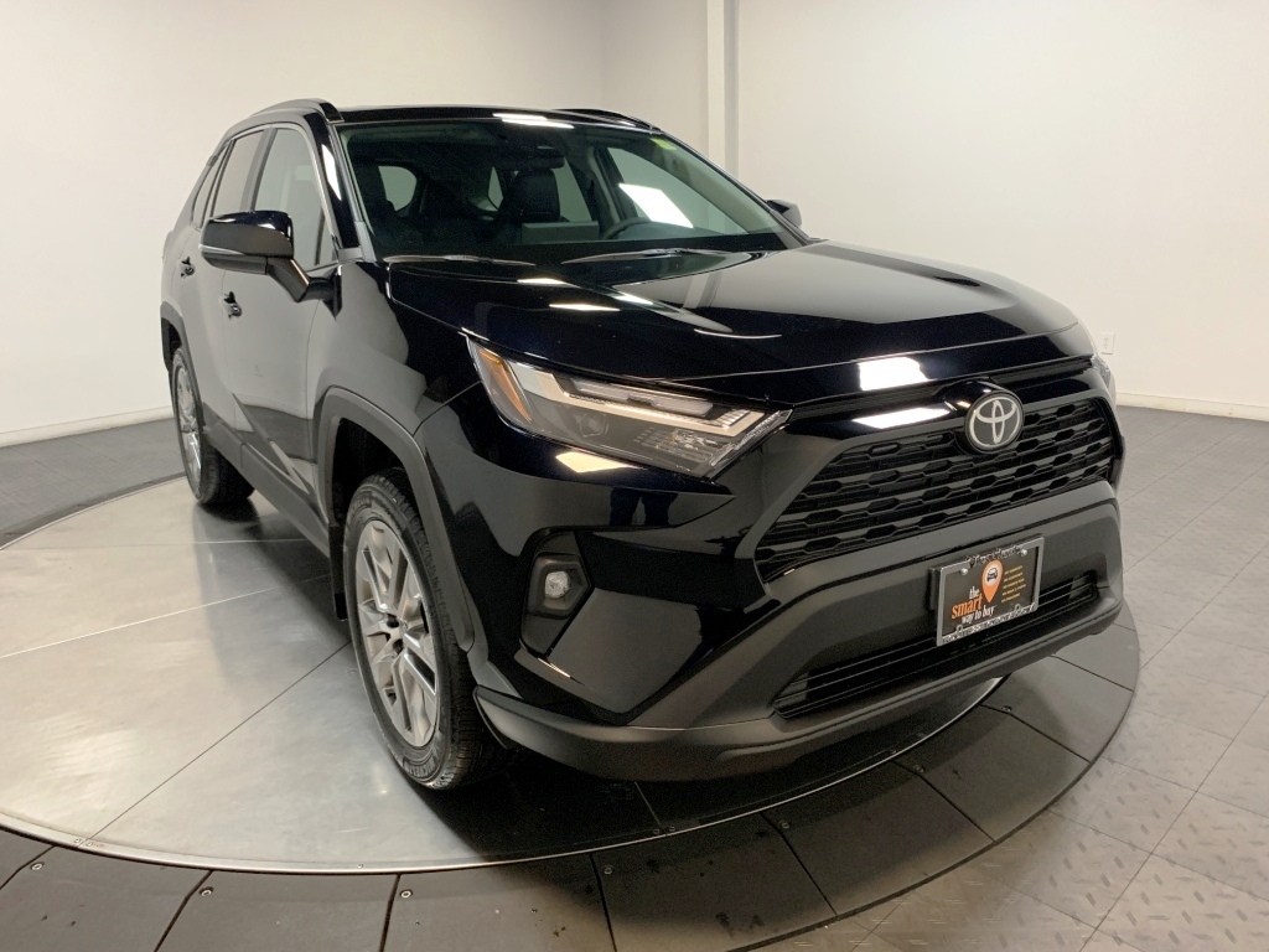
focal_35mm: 26
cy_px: 476
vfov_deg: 53.1
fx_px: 953
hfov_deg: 67.3
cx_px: 634
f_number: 1.8
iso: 320
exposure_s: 1/60
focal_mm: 4.25
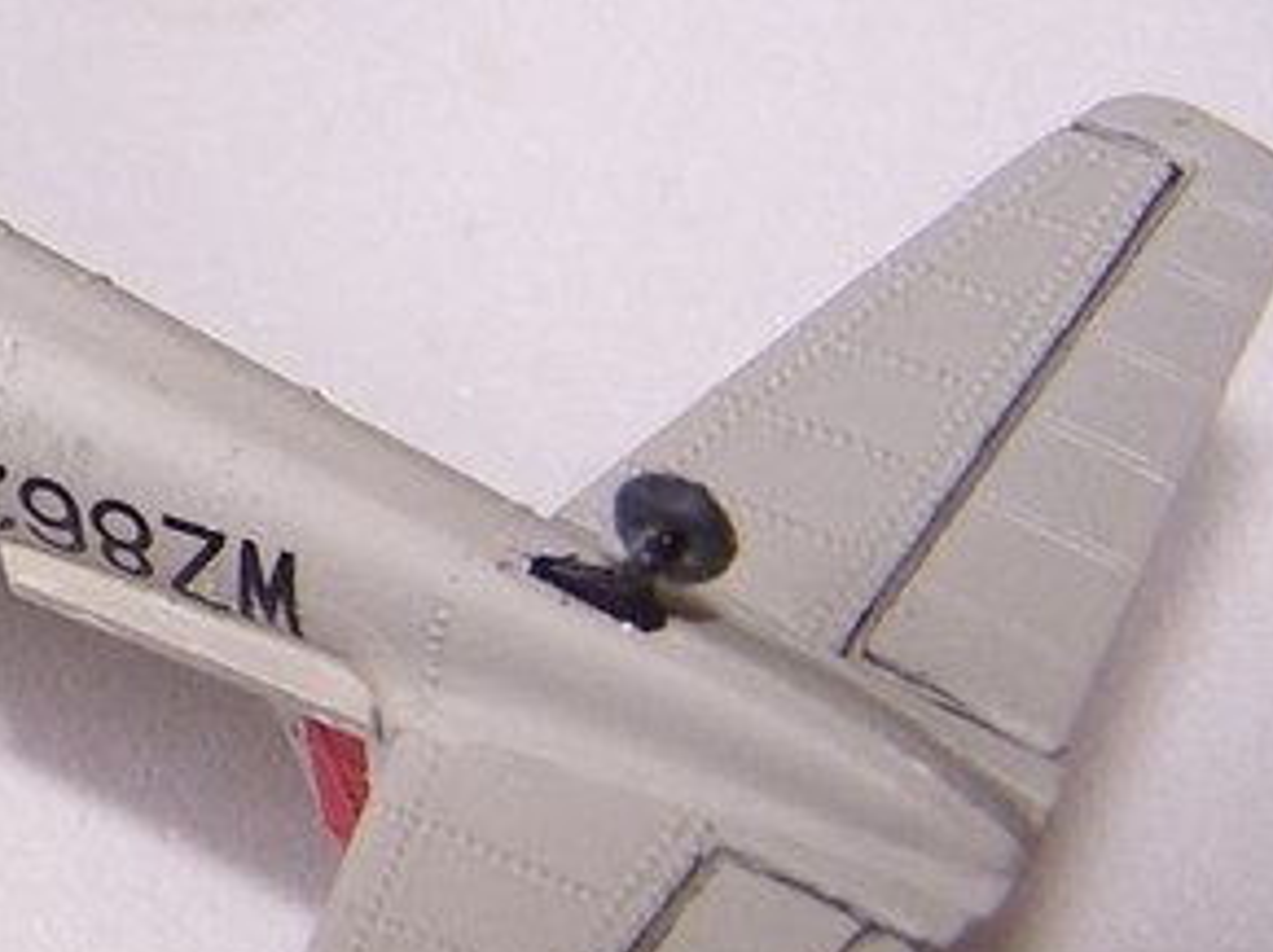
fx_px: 5144
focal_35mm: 140
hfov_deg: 13.1
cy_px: 382
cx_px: -832
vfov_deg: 10.6
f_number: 2.8
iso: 80
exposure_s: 1/60
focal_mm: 6.3
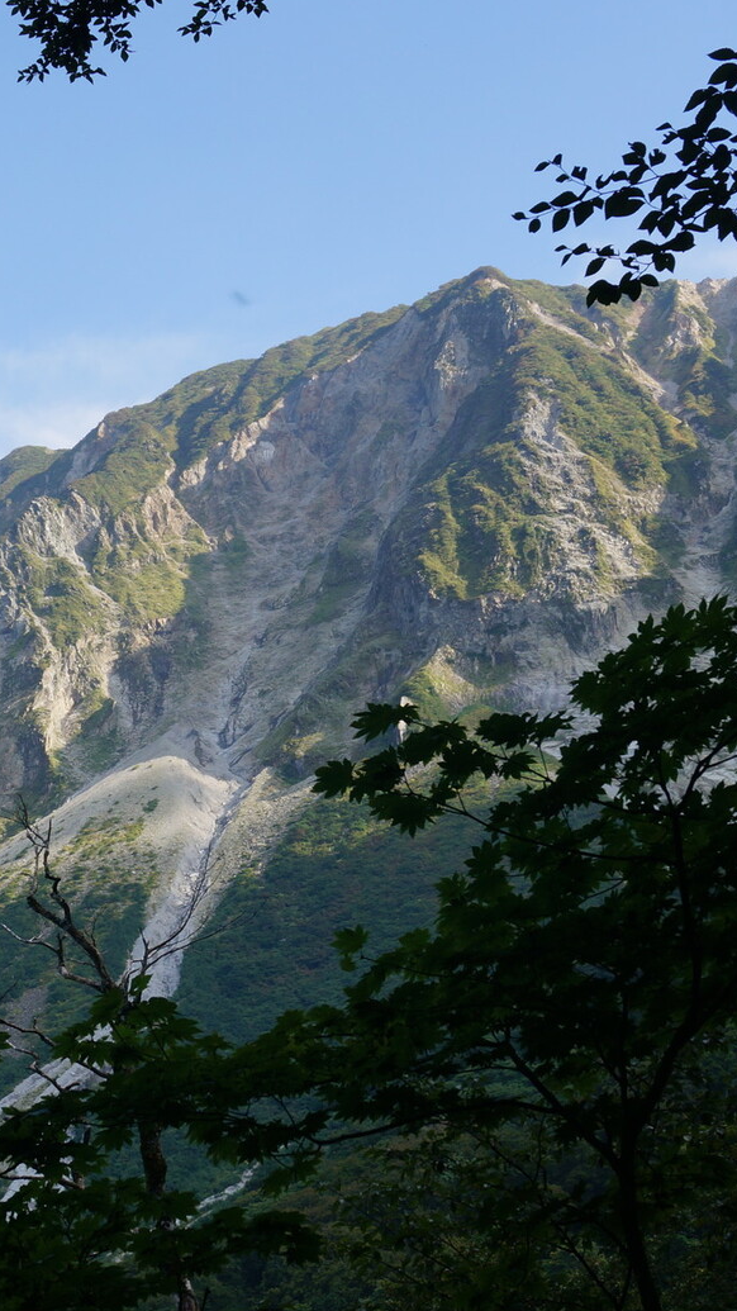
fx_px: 2398
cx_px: 192
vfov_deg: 30.6
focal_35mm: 69
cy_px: 678
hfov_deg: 17.4
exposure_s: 1/80
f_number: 10
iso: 100
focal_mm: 28
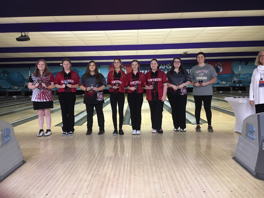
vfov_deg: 48.2
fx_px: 221
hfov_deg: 61.7
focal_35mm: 29
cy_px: 99
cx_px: 132
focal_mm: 4.15
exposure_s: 1/15
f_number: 2.2
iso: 200
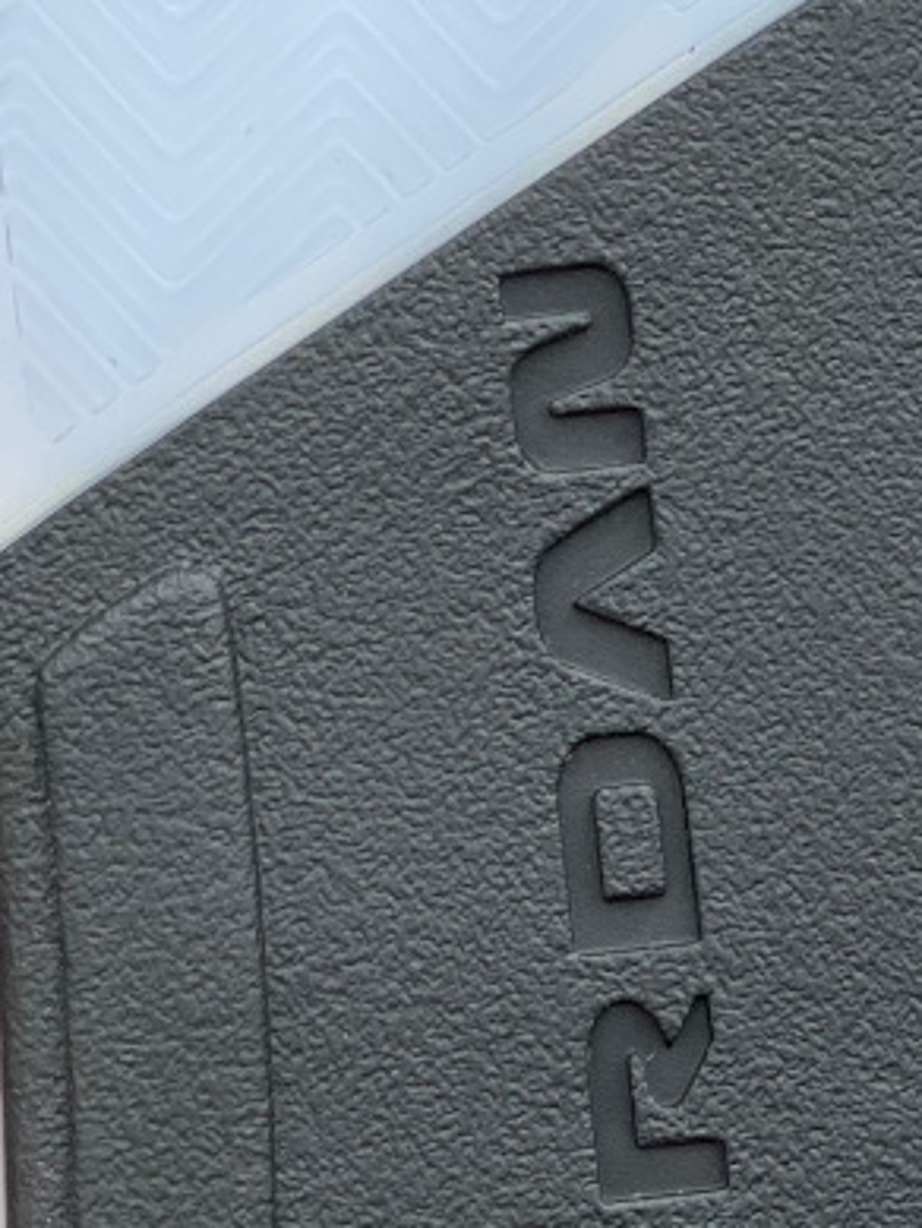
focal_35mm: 203
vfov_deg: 9.7
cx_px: 739
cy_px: 92
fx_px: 7205
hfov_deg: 7.3
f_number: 2
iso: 20
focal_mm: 6
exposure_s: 1/959
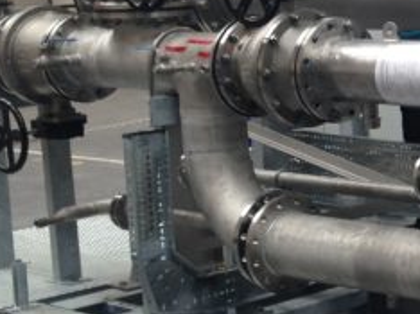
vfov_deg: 13.1
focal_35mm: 113
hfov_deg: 16.1
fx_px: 1370
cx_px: 610
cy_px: 109
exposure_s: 1/120
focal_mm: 4.12
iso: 50
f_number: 2.4
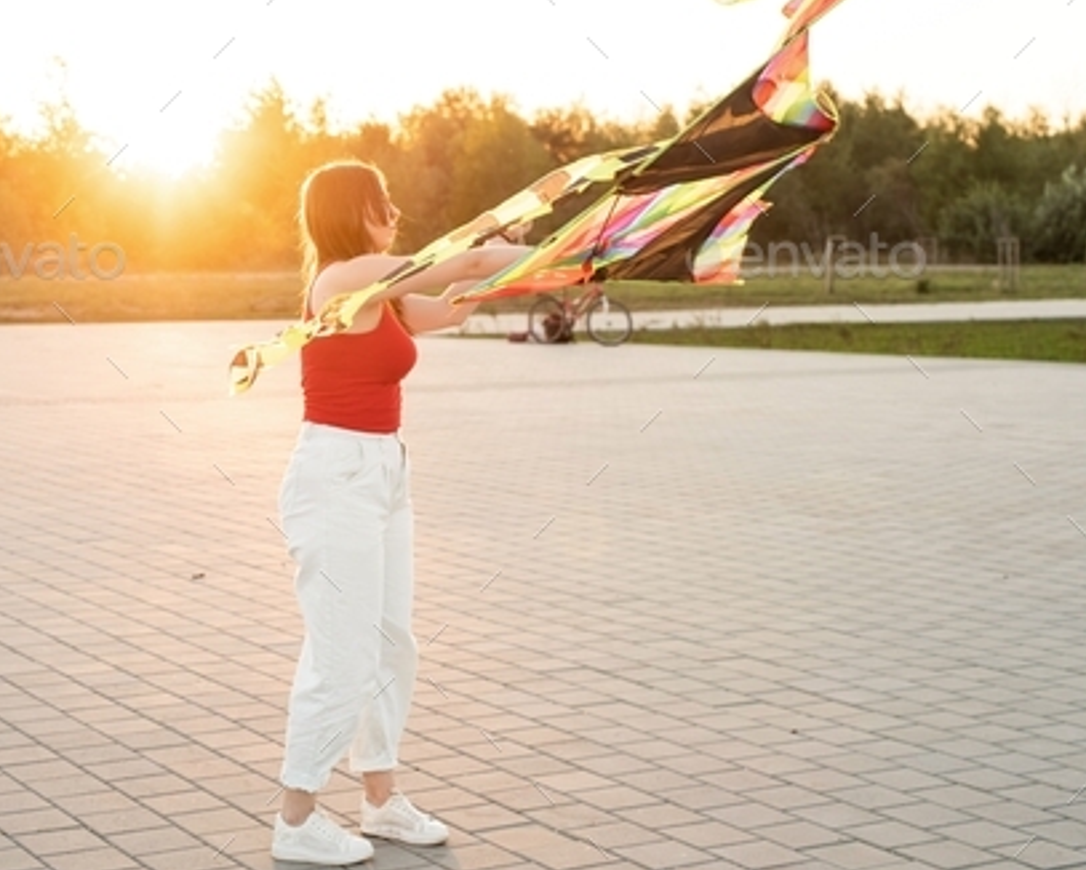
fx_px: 2187
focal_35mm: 68
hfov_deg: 27.8
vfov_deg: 22.5
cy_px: 384
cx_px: 398
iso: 400
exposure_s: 1/200
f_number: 2.5
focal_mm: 50
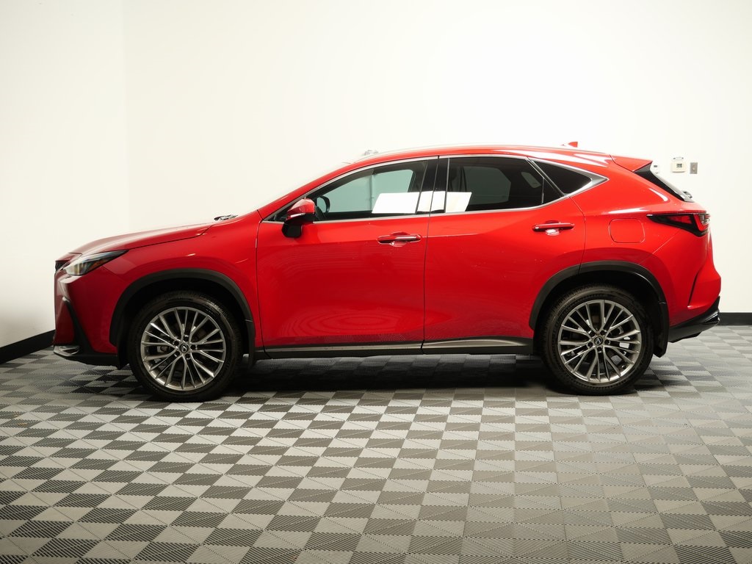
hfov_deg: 41.2
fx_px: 999
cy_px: 282
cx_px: 376
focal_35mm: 46
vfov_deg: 31.5
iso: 250
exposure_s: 1/200
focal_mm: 23
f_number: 5
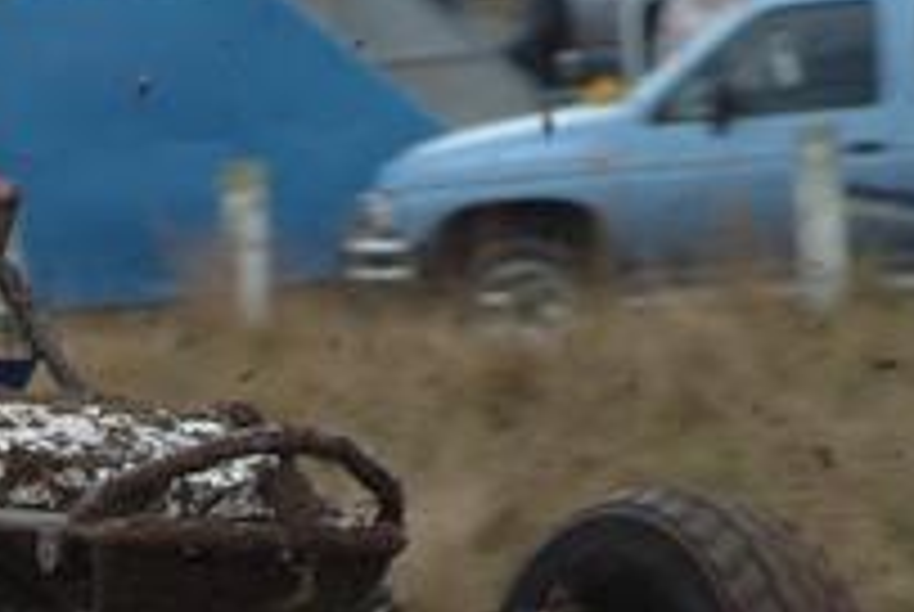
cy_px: 513
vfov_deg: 3.2
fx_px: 10920
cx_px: -203
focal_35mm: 429
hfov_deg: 4.8
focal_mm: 97
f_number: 4.5
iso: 800
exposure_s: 1/250
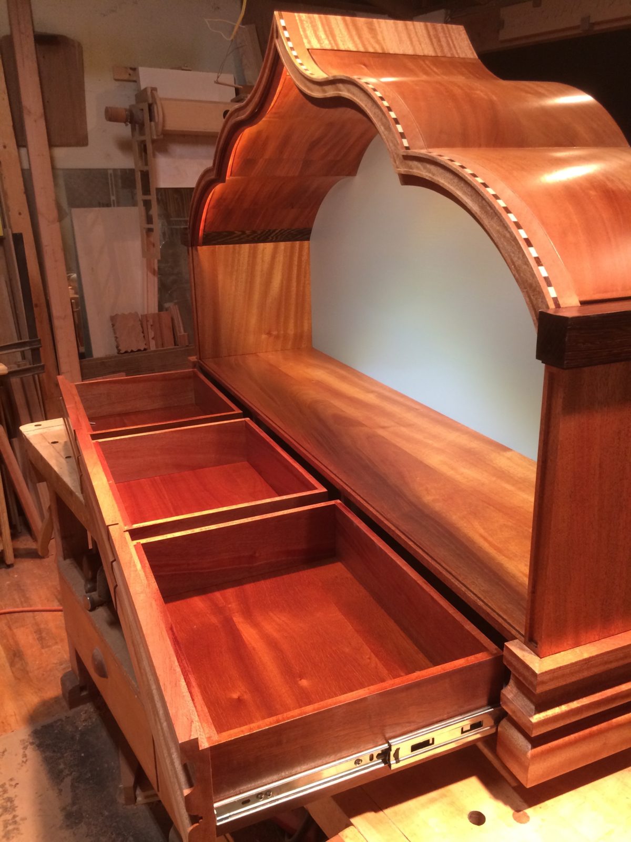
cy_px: 421
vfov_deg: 61.7
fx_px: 705
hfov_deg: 48.2
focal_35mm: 29
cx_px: 316
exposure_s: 1/30
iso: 125
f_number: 2.2
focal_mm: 4.15
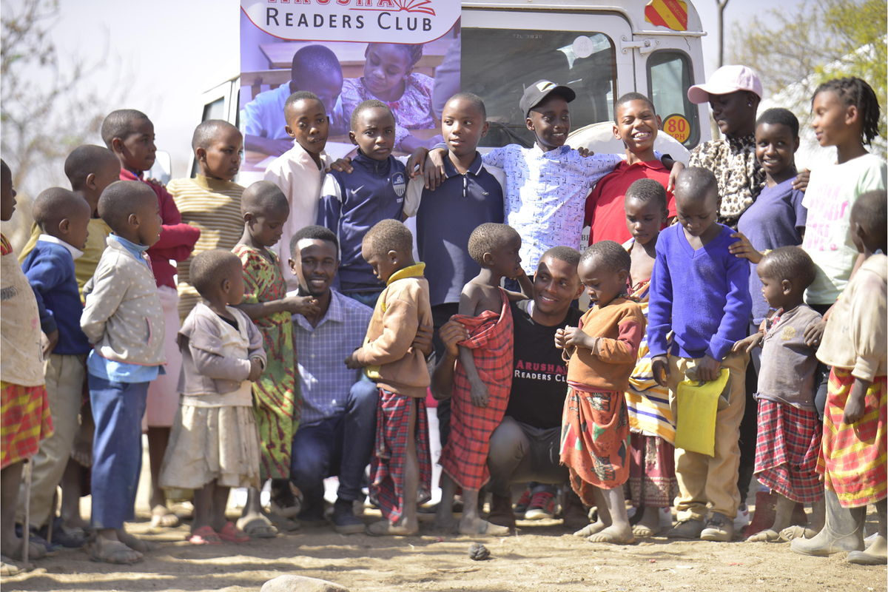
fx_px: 2960
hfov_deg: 17.1
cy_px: 296
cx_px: 444
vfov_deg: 11.4
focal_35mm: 120
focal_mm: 120
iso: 100
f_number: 3.2
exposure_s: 1/400
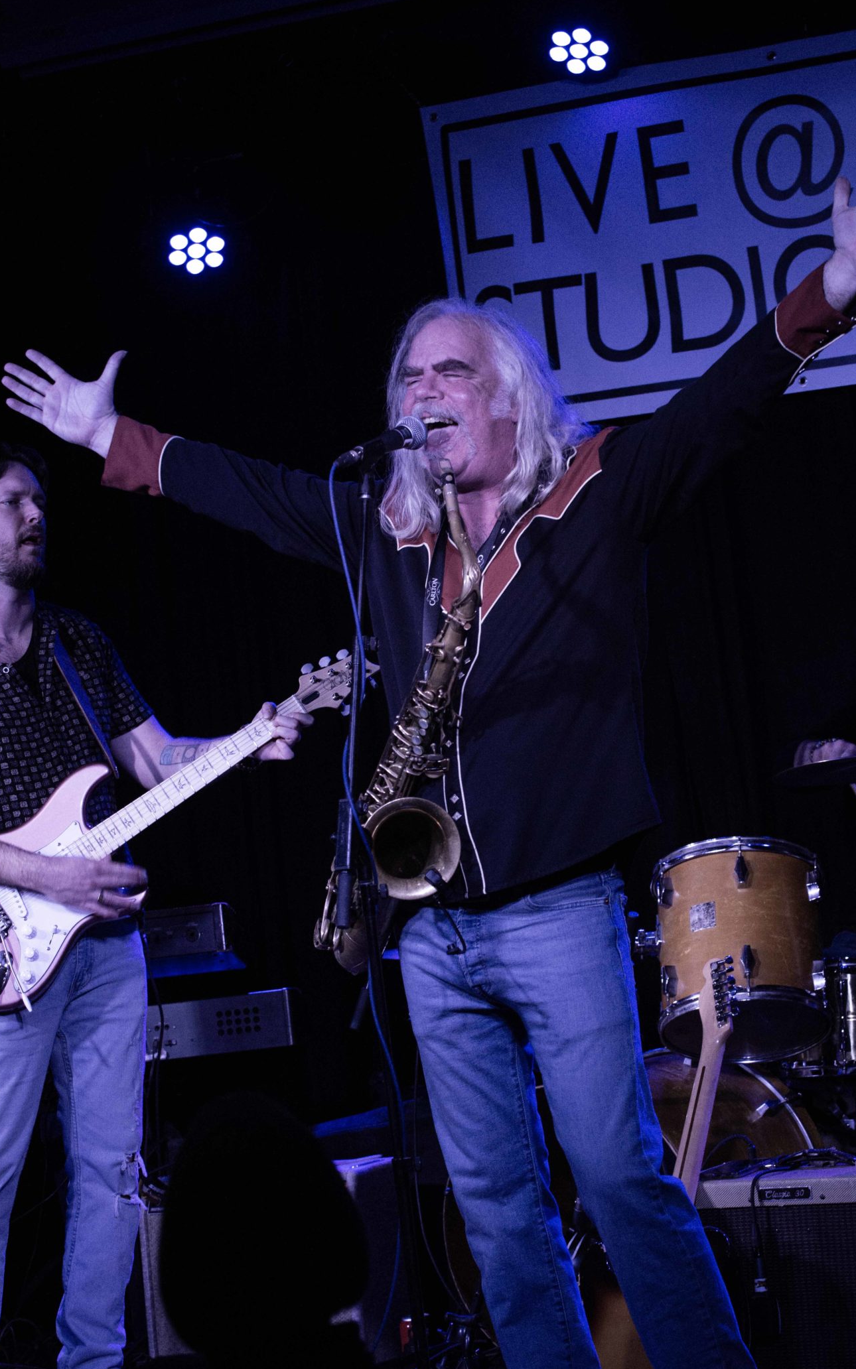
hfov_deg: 10.2
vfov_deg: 16.2
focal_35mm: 129
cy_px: 724
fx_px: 4815
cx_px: 515
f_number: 6.3
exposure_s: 1/160
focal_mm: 102
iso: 2500
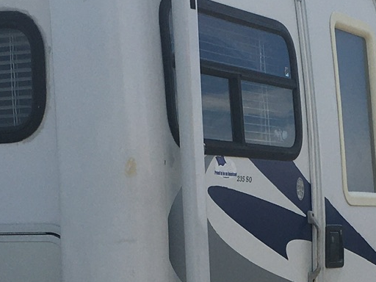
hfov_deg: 16.8
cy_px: 325
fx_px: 1260
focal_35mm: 116
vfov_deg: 12.5
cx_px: 301
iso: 25
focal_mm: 4.15
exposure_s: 1/2262
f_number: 2.2
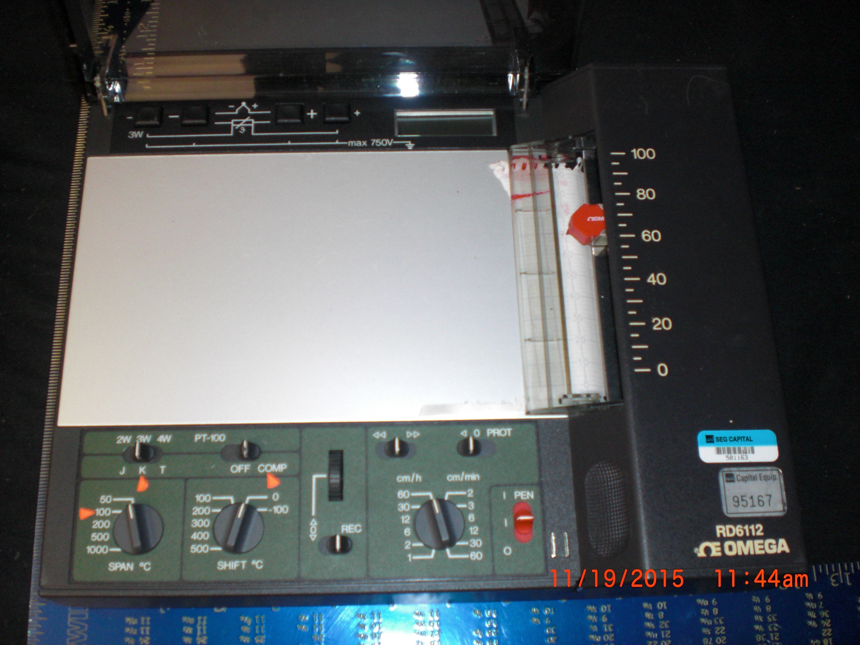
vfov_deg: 37.7
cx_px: 430
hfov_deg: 49.0
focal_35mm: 38
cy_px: 322
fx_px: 944
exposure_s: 1/60
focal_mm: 6.3
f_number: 3.1
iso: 200
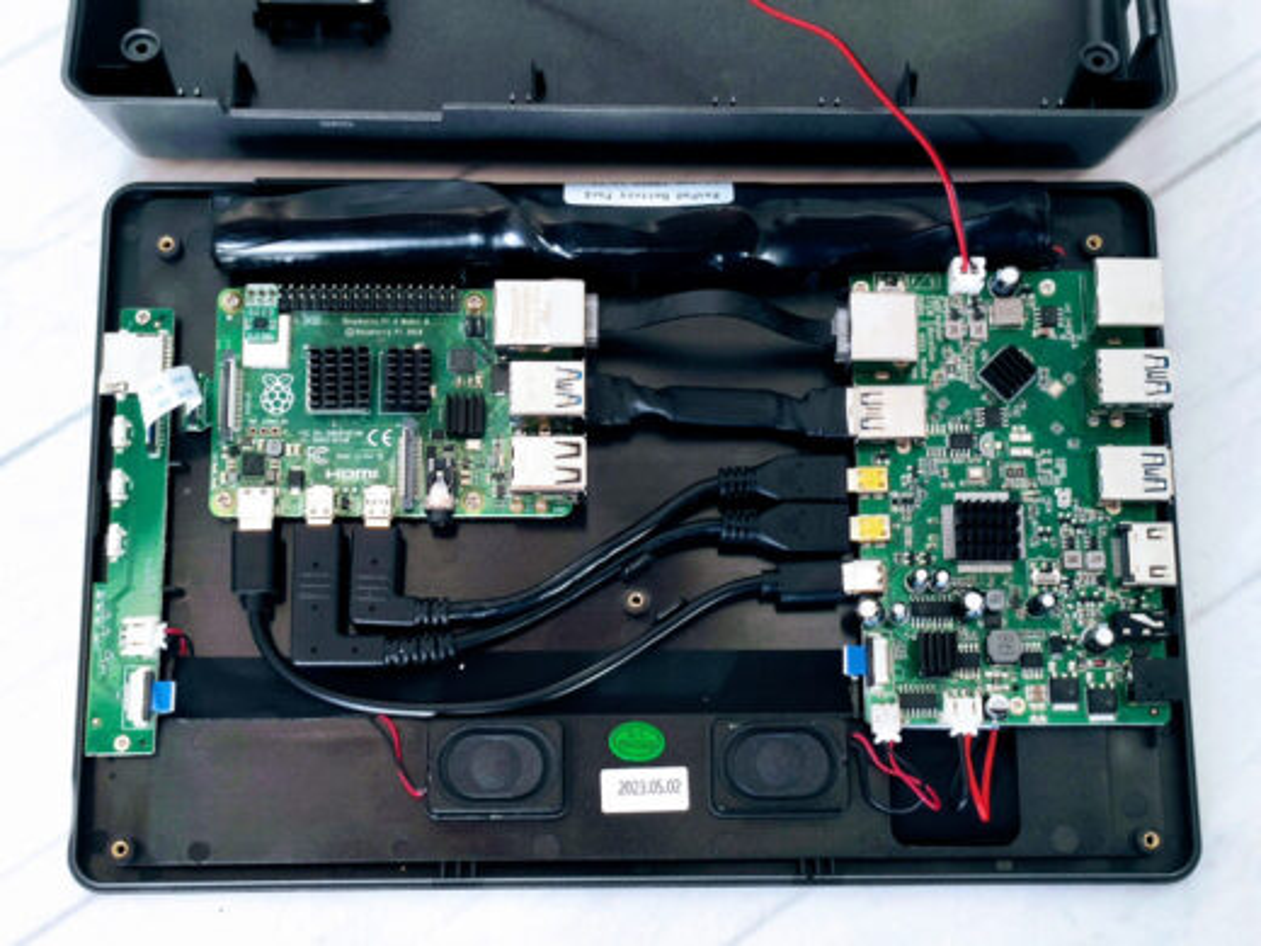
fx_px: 1894
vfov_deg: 28.0
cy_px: 473
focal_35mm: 52
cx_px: 630
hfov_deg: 36.8
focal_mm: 4.77
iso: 304
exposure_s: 1/33
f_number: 1.75
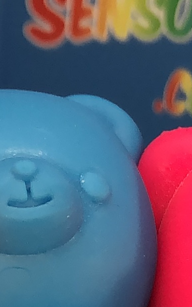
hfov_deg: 6.8
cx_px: 21
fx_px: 1623
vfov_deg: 10.3
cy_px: 520
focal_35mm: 194
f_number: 1.8
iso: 64
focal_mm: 4
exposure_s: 1/100
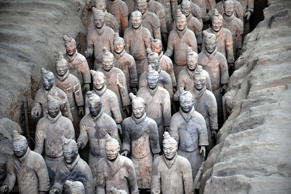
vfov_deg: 9.3
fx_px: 1187
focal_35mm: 147
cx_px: 146
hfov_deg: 14.0
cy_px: 97
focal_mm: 98
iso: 400
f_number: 6.3
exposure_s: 1/30
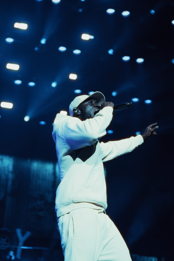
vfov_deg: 28.8
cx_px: 87
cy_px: 130
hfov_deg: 19.5
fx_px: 507
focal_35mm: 70
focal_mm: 70
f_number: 2.8
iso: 800
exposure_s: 1/800
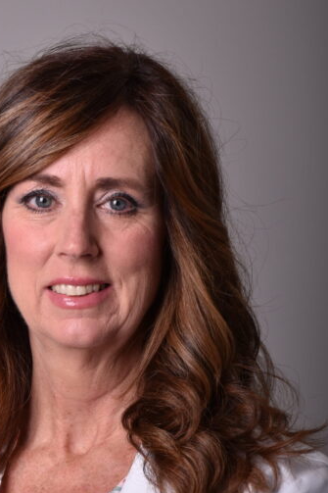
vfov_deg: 10.9
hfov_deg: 7.3
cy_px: 410
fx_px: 2571
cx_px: 77
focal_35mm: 188
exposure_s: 1/200
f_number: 8
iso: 100
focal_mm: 70
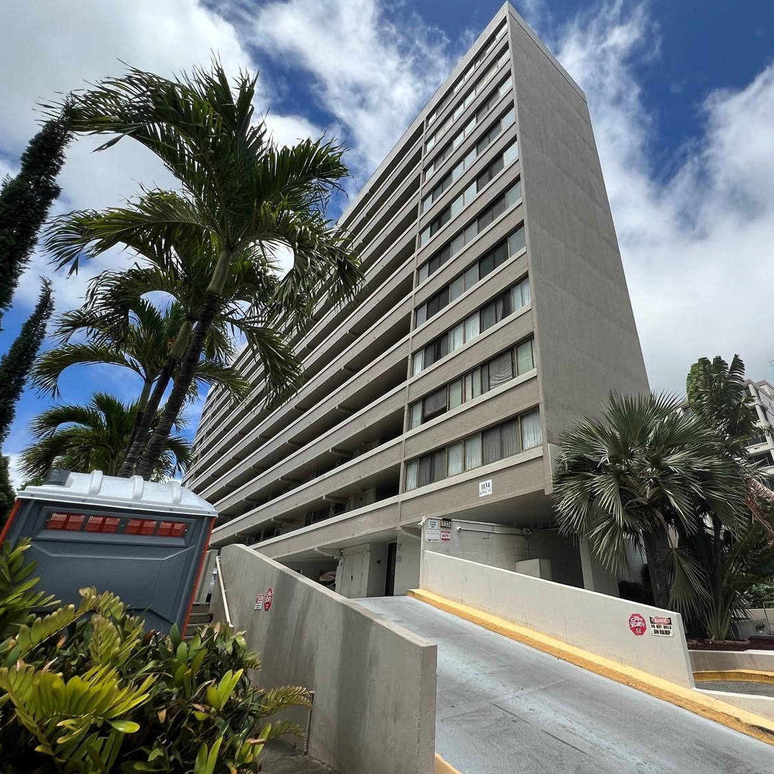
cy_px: 380
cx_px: 503
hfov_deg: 85.0
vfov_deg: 87.4
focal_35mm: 16
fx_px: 405
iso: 32
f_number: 1.8
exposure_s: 1/1815
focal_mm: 1.57
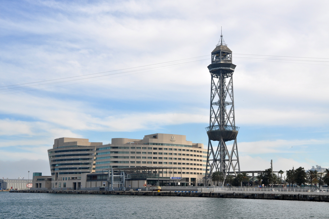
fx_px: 520
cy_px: 110
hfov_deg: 35.1
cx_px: 164
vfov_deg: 23.7
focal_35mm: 57
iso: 200
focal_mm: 38
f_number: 10
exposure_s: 1/400
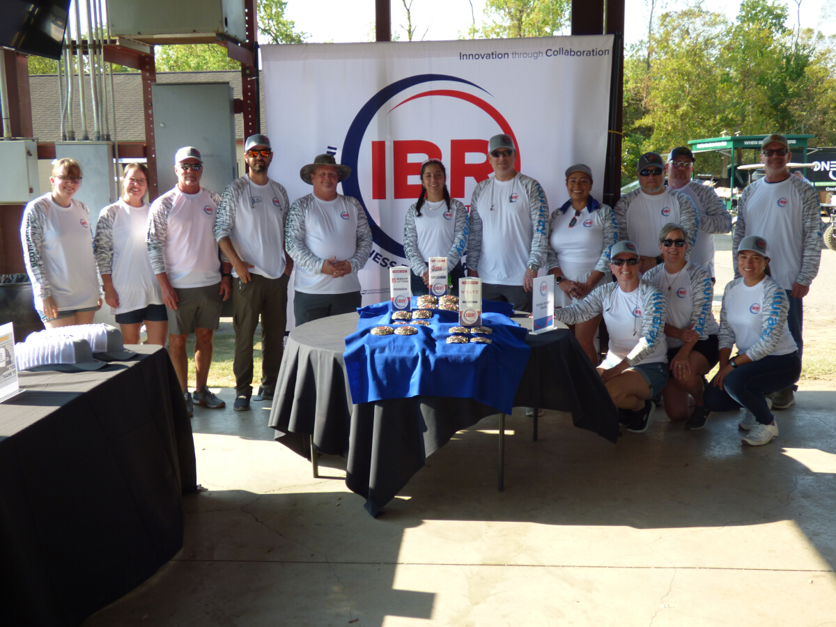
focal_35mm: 38
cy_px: 314
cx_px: 418
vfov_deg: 37.7
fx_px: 918
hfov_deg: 49.0
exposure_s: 1/200
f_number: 3.5
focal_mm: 6.8
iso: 100
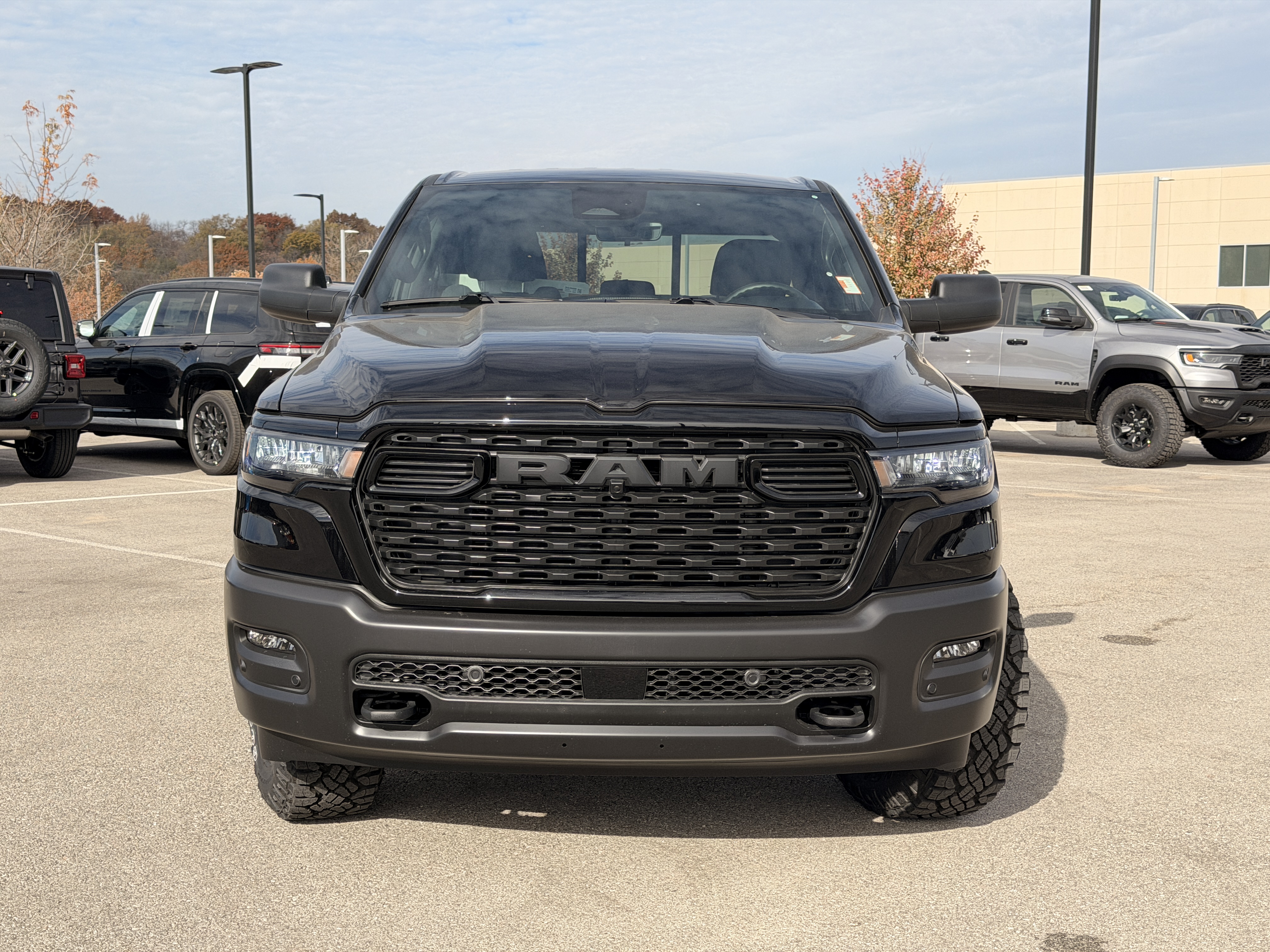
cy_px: 476
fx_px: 1761
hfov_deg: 39.7
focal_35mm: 48
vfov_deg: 30.3
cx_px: 635
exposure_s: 1/4587
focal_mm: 6.76
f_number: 1.78
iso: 80
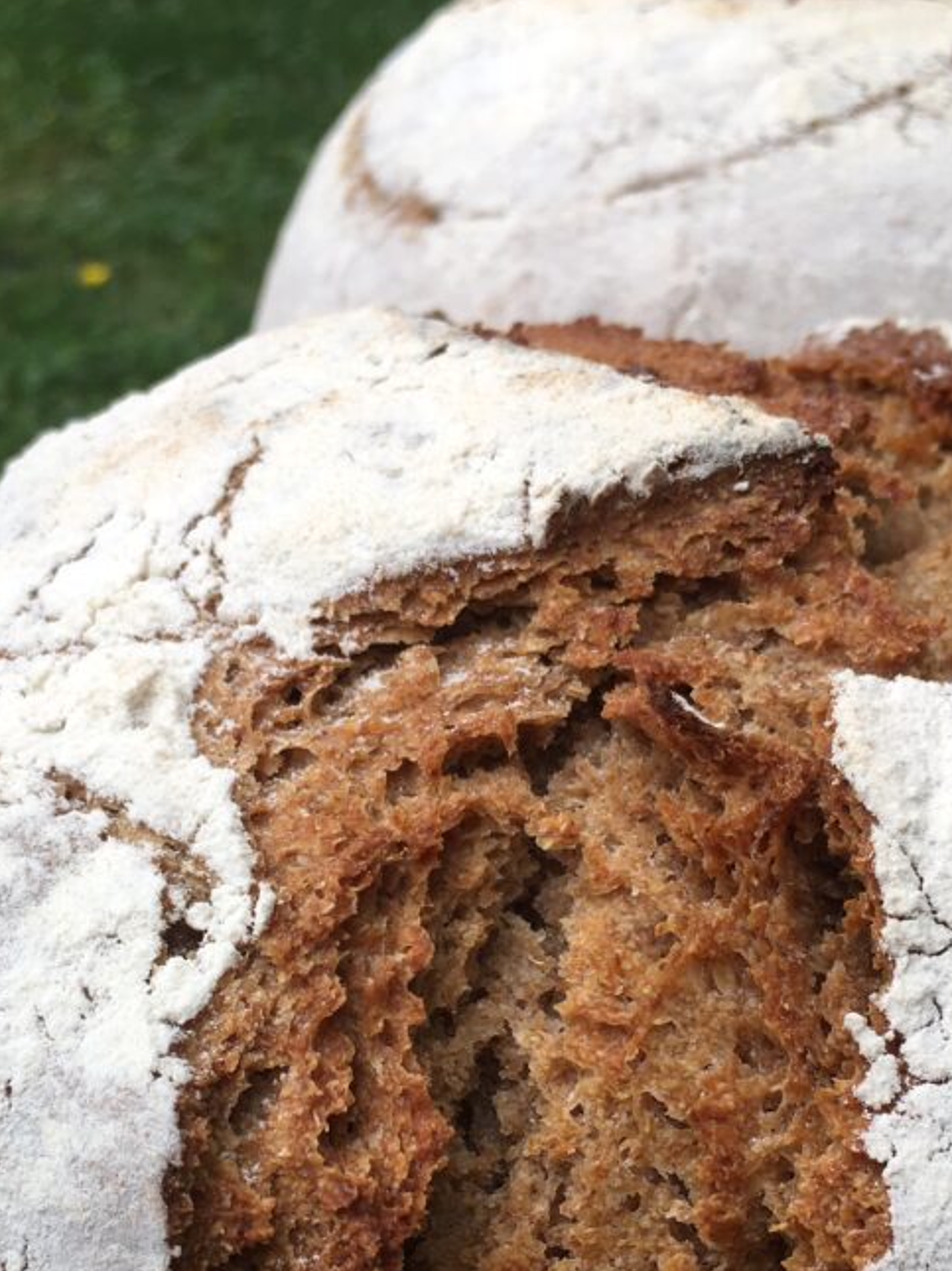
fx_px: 1762
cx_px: 465
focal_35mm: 48
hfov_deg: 30.2
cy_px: 951
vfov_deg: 38.7
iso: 25
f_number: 2.2
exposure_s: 1/379
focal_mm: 4.15
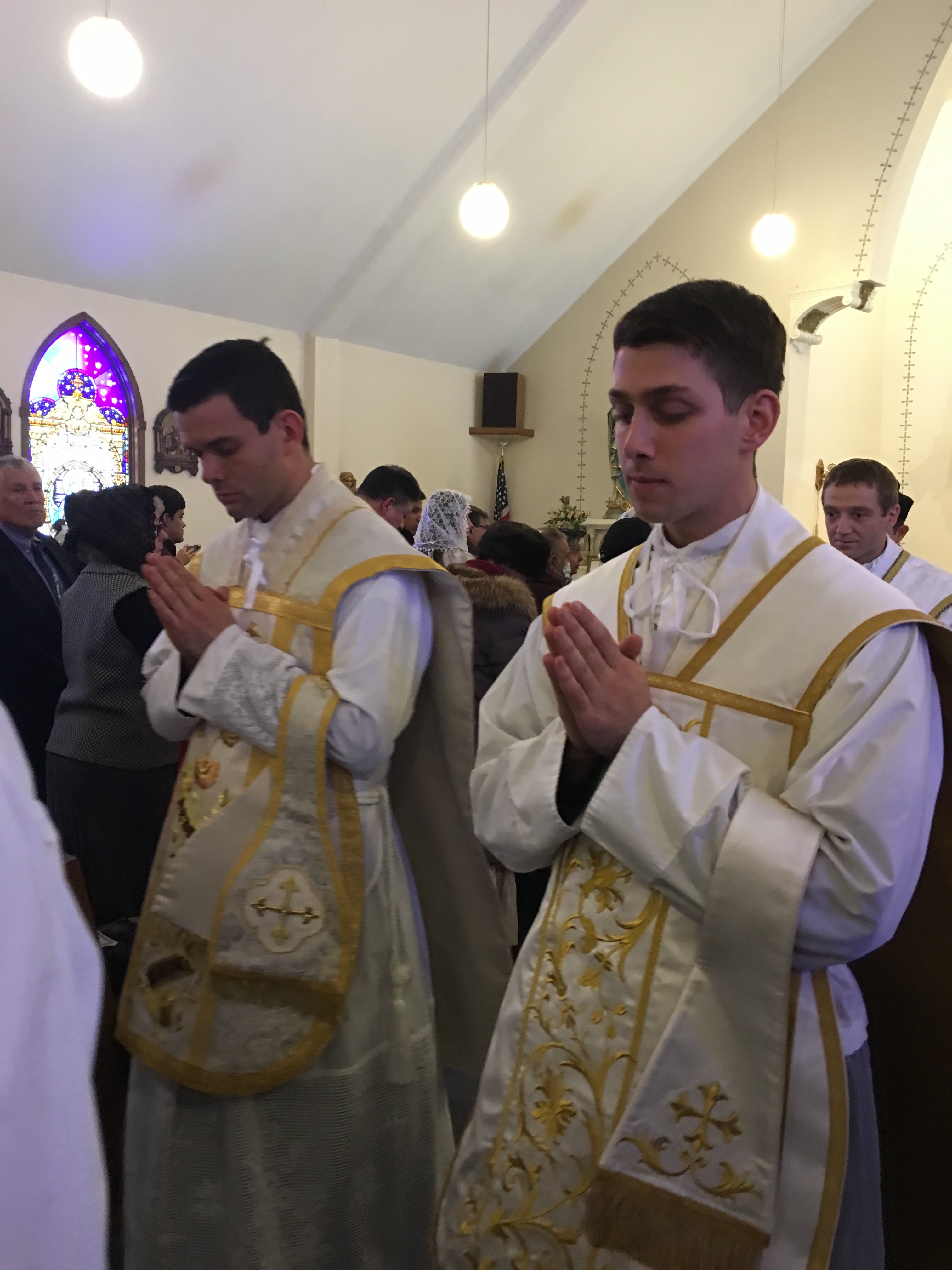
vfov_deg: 61.7
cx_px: 476
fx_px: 1063
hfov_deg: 48.2
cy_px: 635
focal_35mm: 29
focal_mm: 4.15
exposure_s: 1/15
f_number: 2.2
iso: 100
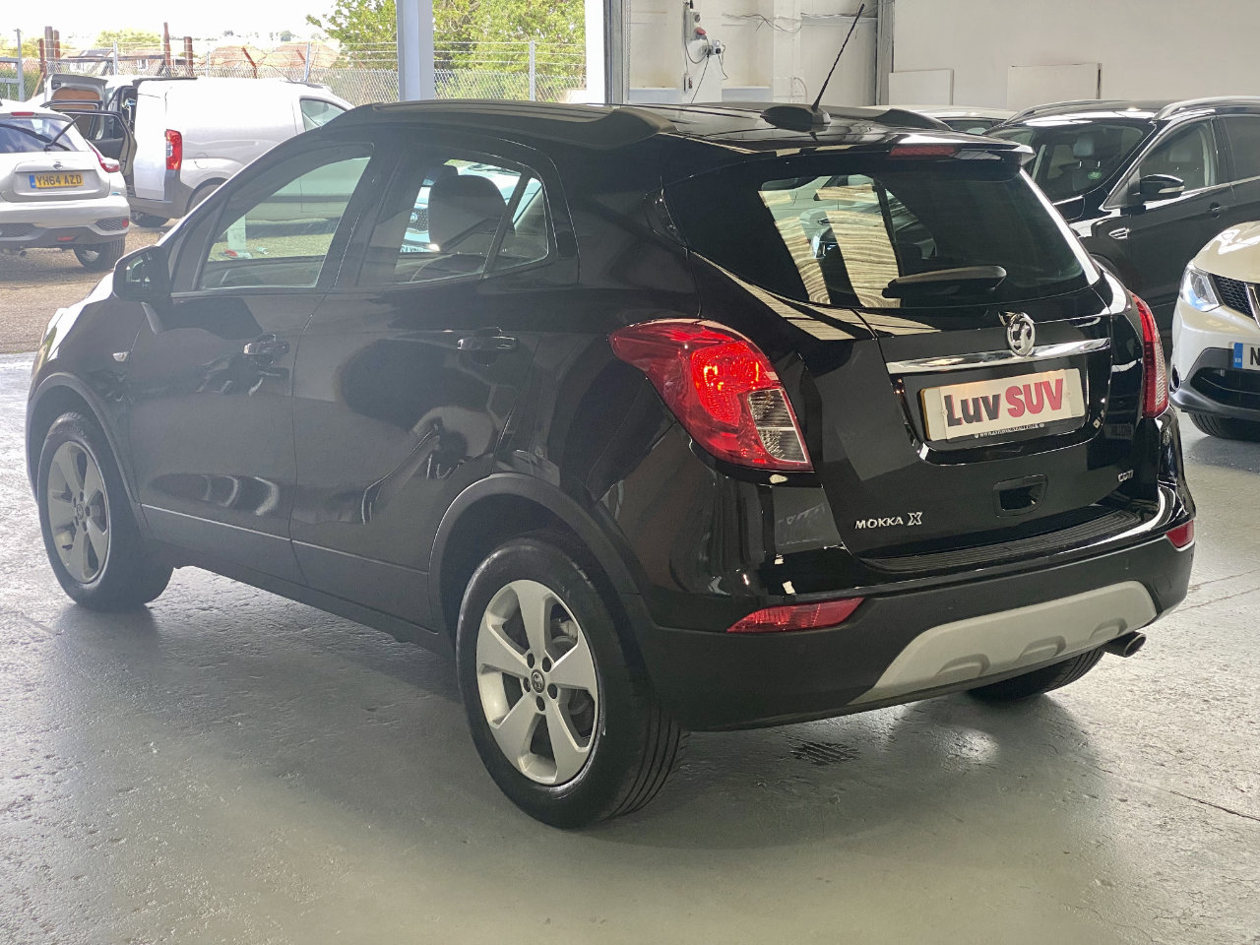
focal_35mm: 52
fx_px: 1893
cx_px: 630
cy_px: 472
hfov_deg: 36.8
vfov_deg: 28.0
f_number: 2
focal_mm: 6
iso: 40
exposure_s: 1/108
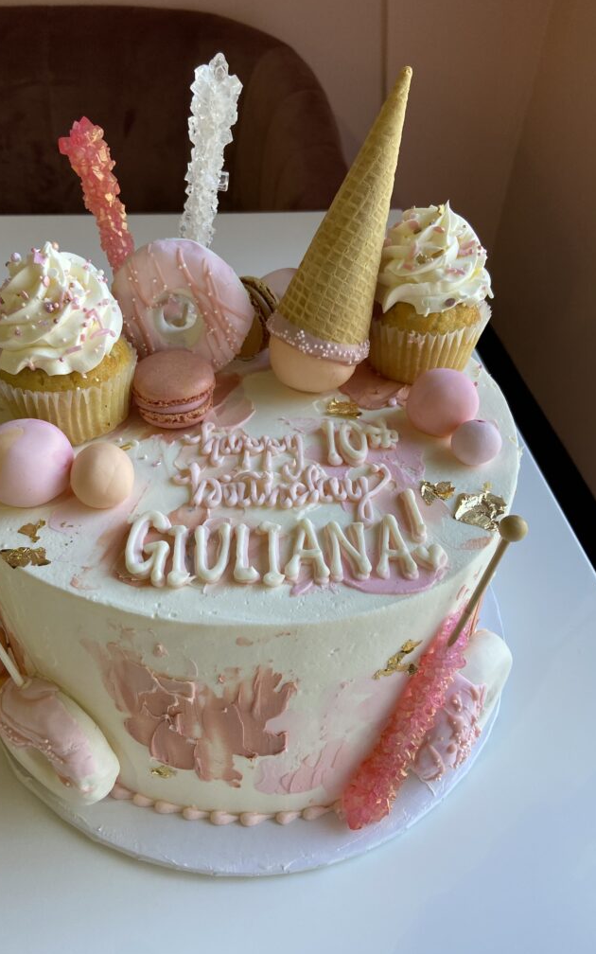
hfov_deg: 44.4
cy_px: 480
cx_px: 244
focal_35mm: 28
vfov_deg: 66.5
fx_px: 728
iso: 64
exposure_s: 1/60
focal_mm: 4.25
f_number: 1.8
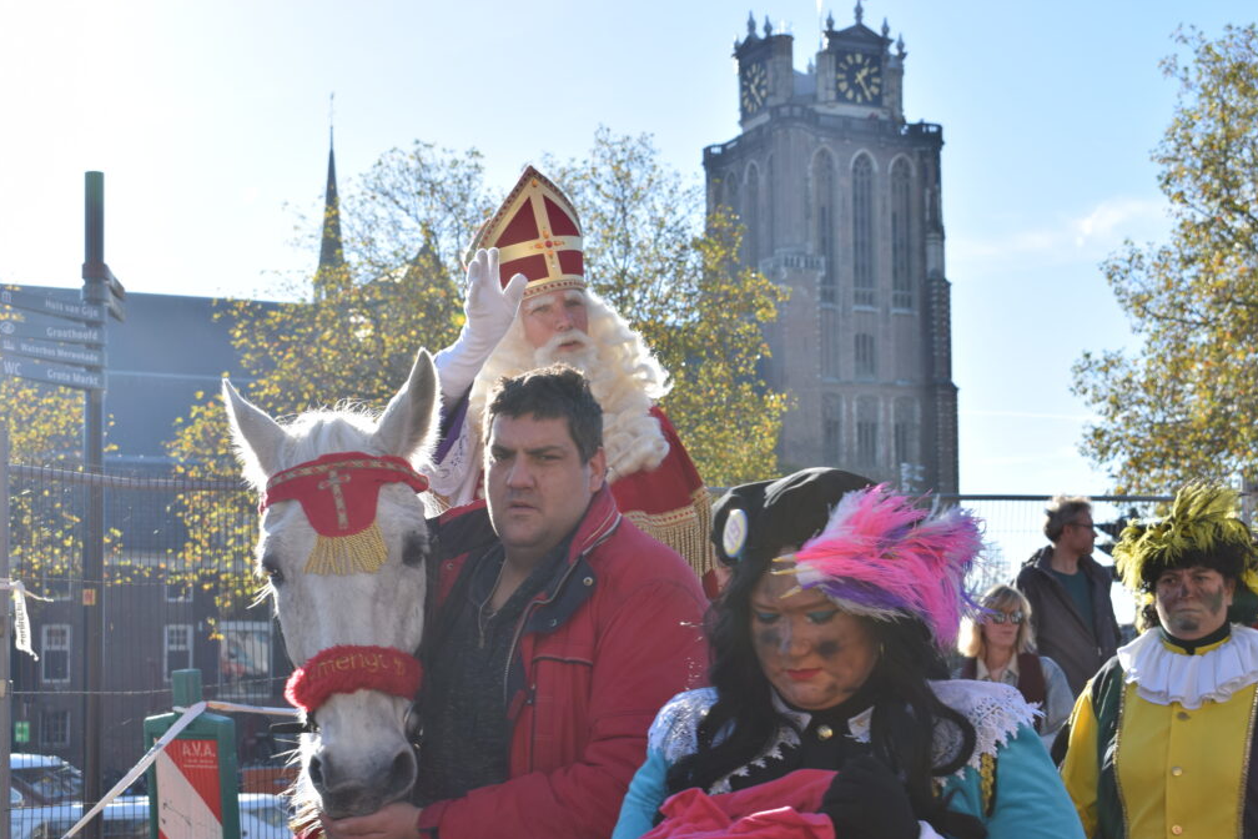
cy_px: 415
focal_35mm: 61
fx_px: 2131
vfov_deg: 22.3
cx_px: 633
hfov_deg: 32.9
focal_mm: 40
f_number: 9
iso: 200
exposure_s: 1/320
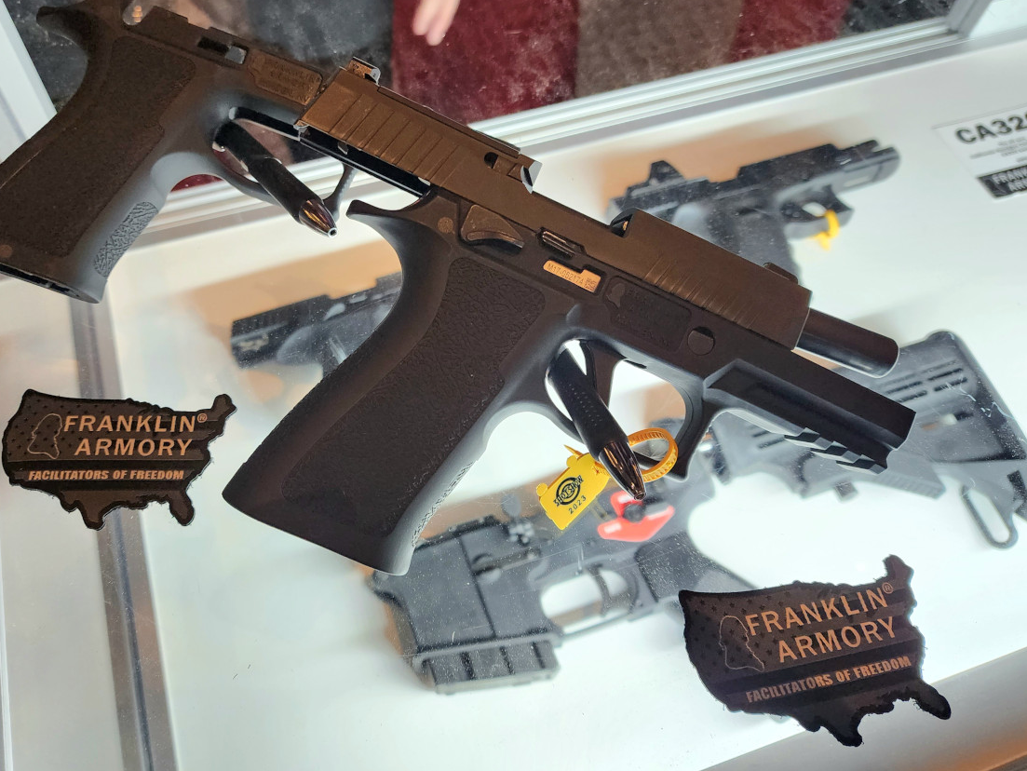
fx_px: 742
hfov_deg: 69.3
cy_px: 357
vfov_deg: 54.9
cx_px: 485
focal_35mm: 25
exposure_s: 1/120
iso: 160
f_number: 1.8
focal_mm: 6.4
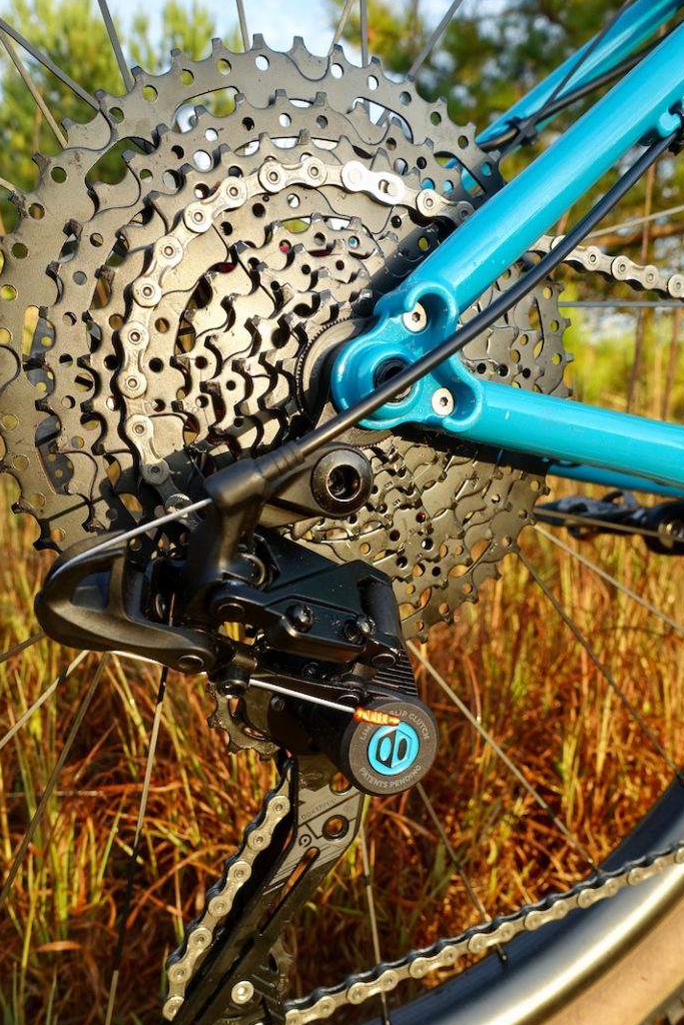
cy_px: 574
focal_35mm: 27
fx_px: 769
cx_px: 352
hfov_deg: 47.9
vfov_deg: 67.1
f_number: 4
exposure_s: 1/125
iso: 125
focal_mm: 8.8
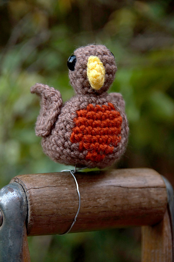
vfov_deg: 13.7
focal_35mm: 150
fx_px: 1090
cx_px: 87
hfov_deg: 9.1
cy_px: 131
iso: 400
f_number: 5.6
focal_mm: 100
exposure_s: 1/30
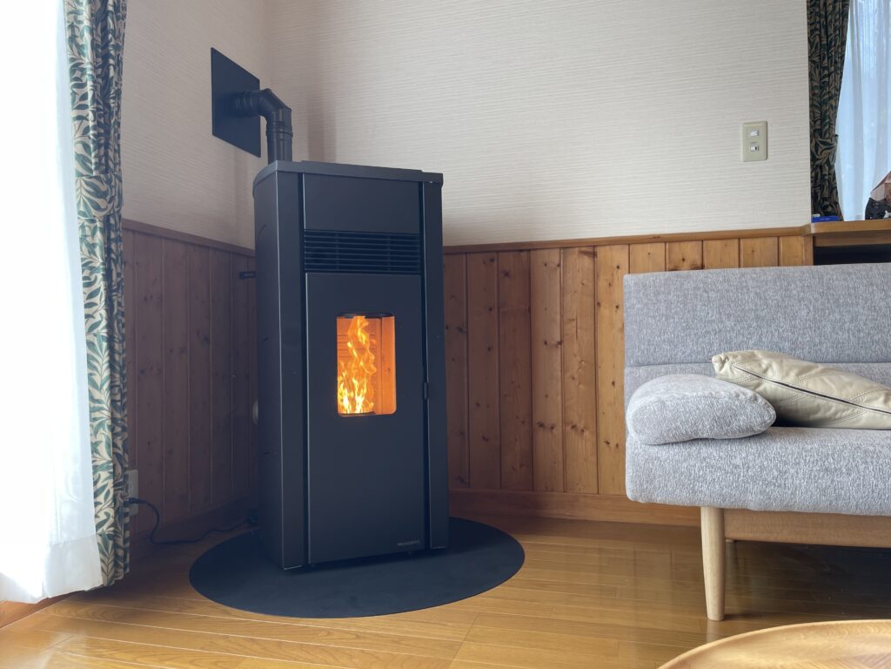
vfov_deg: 53.1
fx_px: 669
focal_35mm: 26
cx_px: 446
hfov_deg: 67.3
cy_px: 334
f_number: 1.6
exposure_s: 1/110
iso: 32
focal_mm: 4.2
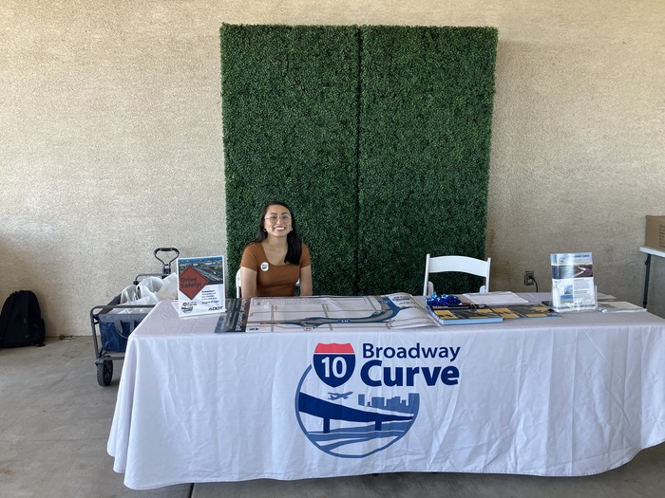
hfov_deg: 63.4
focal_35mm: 28
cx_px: 332
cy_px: 249
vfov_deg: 49.7
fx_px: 538
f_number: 1.8
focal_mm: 3.99
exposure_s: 1/121
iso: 80
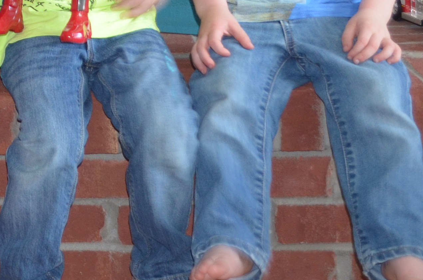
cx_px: -166
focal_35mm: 105
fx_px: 1231
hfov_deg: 17.9
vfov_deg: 12.2
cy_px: -172
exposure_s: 1/20
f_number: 3.5
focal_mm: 18
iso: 400
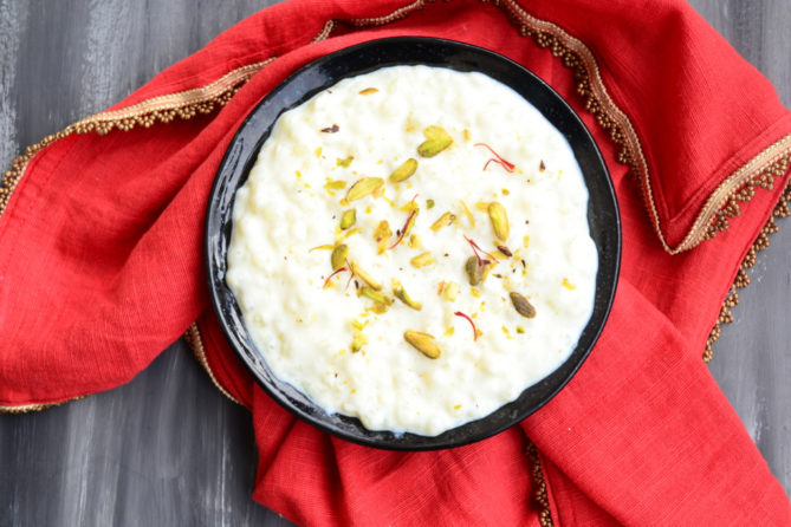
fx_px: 1055
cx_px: 396
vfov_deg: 28.1
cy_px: 264
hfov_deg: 41.1
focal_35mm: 48
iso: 200
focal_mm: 32
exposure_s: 1/60
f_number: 7.1
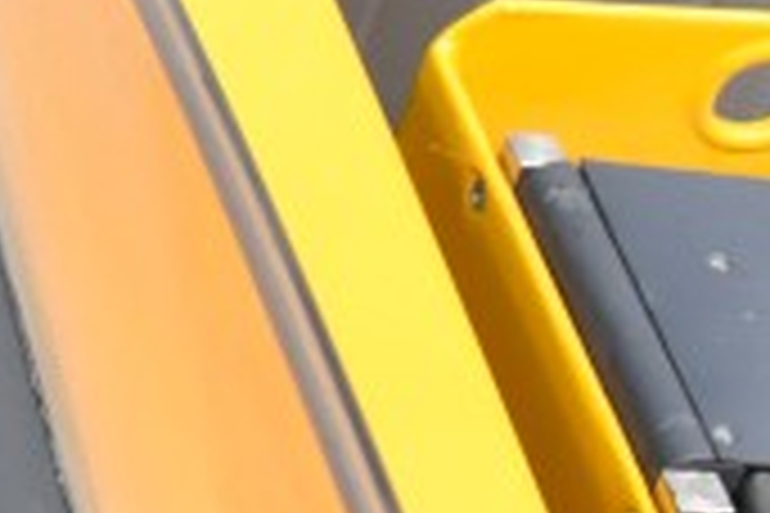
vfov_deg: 7.3
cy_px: 94
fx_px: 4042
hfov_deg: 9.3
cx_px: -1270
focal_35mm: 189
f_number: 4
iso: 1600
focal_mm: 18
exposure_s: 1/40
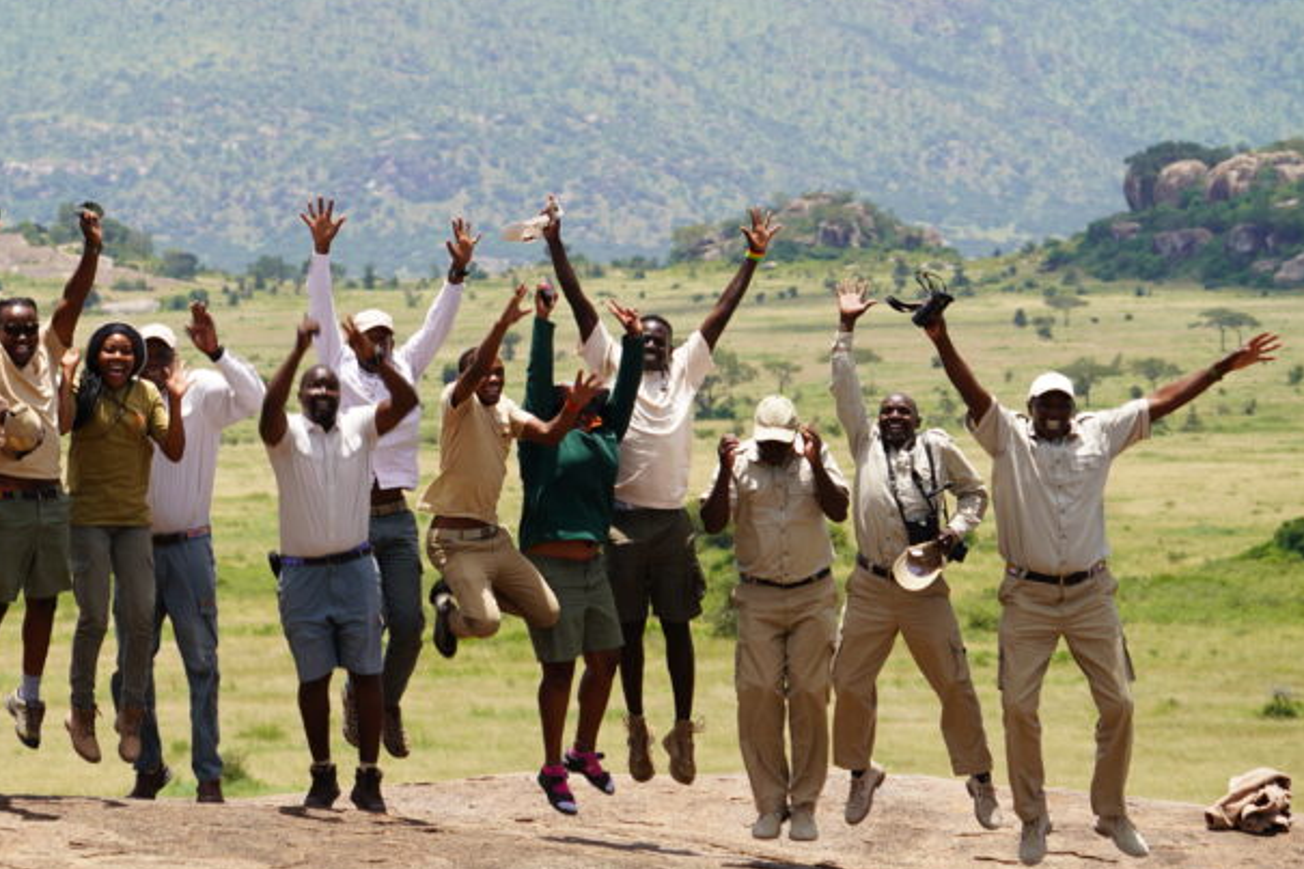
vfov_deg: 5.4
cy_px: 307
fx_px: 9197
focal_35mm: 254
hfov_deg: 8.1
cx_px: 222
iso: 100
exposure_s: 1/200
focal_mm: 150
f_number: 7.1
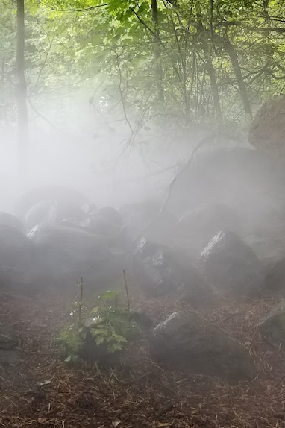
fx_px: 785
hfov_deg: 19.9
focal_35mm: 66
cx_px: 287
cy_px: 125
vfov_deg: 30.2
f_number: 1.7
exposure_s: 1/50
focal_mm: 4.25
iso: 64
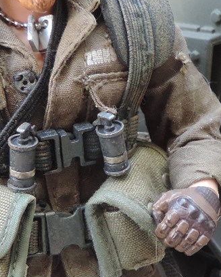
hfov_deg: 14.3
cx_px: 194
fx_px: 875
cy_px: 161
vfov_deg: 17.9
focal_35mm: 107
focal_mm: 4.9
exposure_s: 1/30
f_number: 3.1
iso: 220
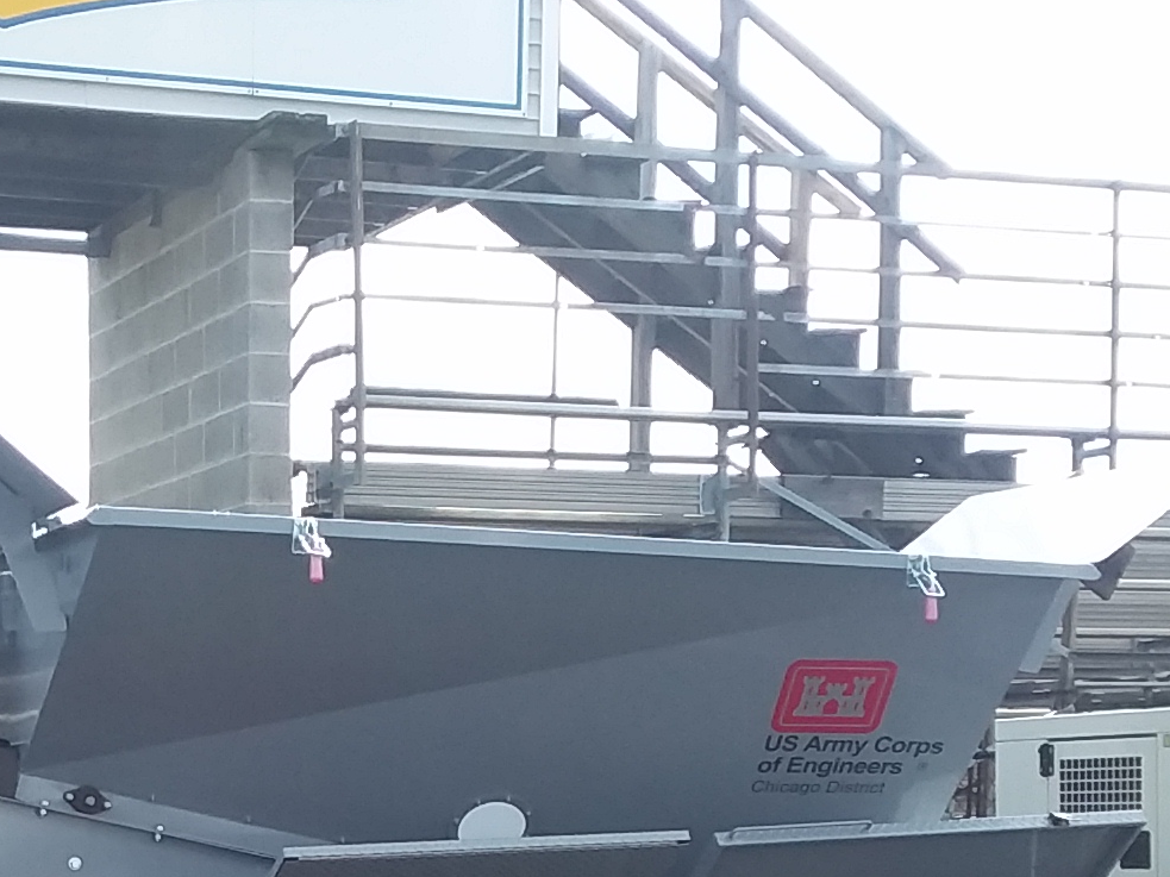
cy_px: 1135
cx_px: 189
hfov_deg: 25.1
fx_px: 2568
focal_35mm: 76
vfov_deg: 18.1
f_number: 1.9
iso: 40
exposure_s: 1/536
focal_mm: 2.47
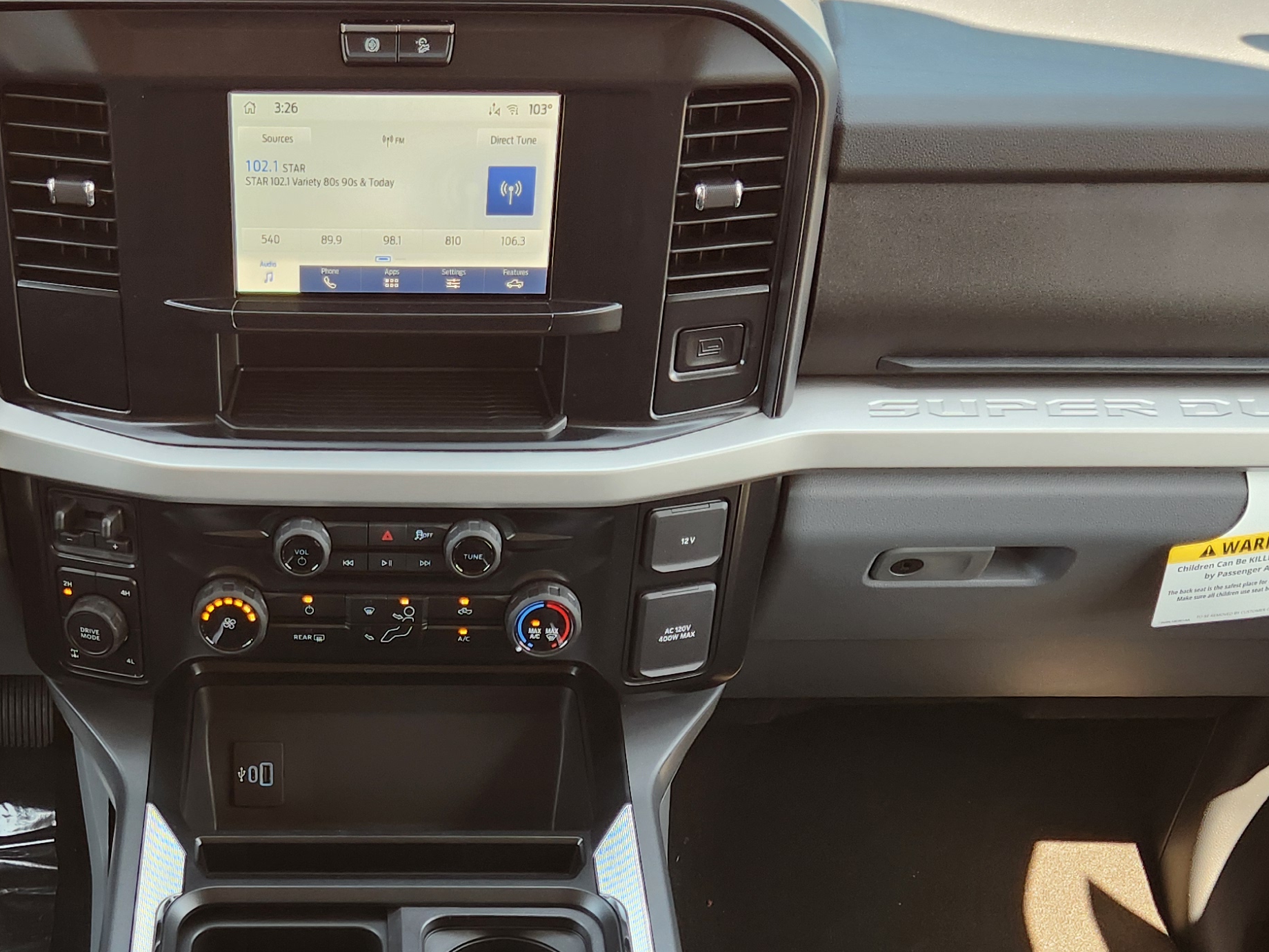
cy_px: 908
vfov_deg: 27.7
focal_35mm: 50
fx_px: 1833
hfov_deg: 37.4
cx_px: 349
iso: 125
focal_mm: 5.4
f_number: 1.8
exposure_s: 1/180
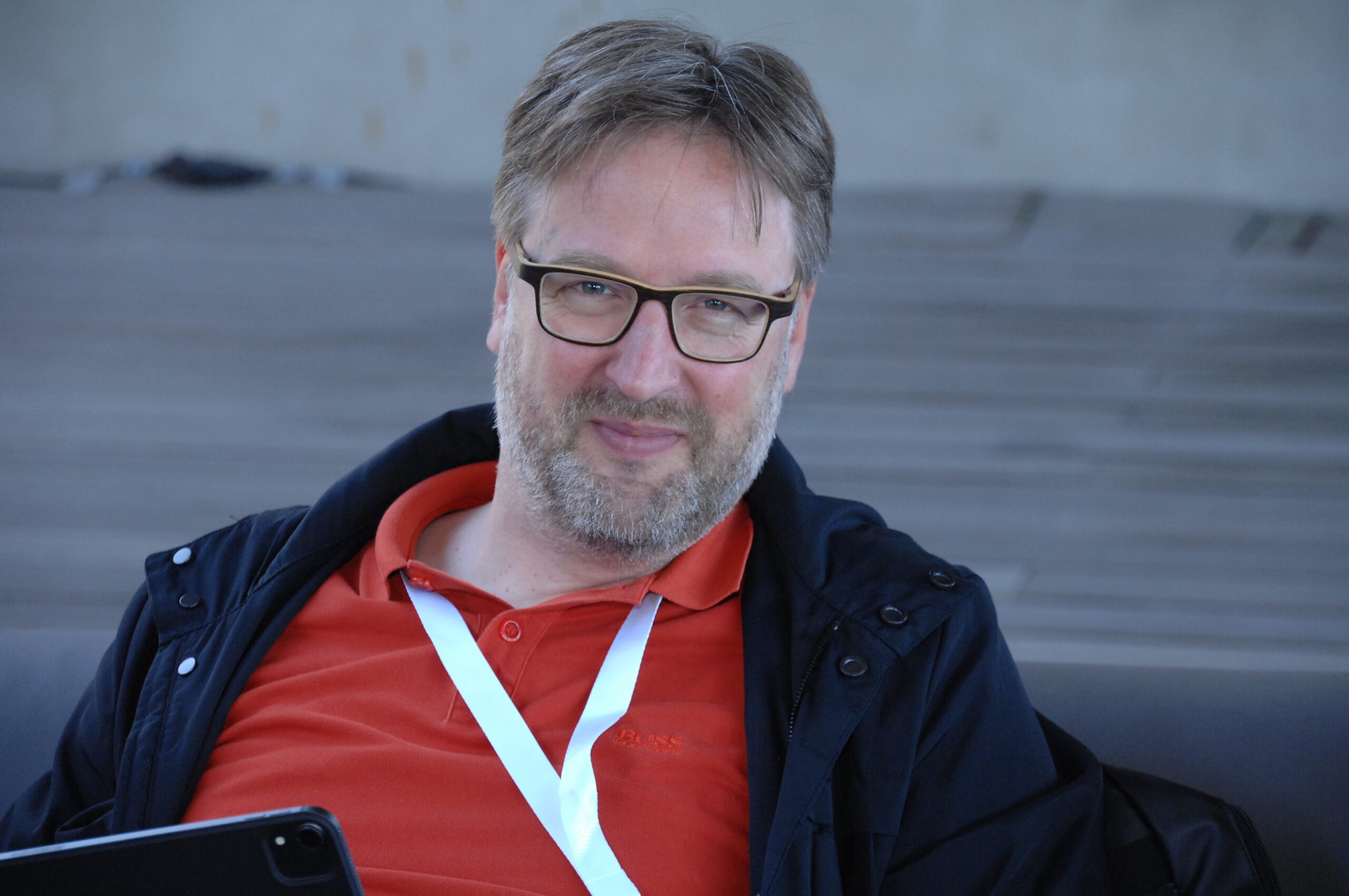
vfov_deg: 8.7
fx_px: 5894
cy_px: 448
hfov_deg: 13.1
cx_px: 674
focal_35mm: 158
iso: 640
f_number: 6.3
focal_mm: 105
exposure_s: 1/80
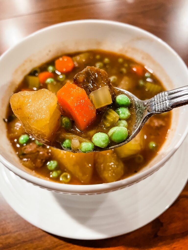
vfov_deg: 67.3
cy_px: 125
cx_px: 94
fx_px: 188
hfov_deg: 53.1
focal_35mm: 26
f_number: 1.6
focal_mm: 4.2
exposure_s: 1/60
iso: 250
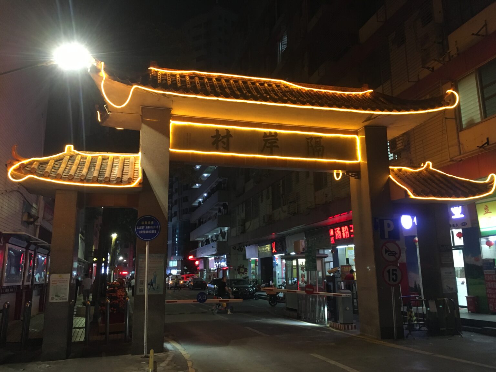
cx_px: 248
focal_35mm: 29
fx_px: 416
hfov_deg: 61.7
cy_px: 186
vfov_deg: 48.2
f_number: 2.2
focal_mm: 4.15
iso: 200
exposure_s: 1/20
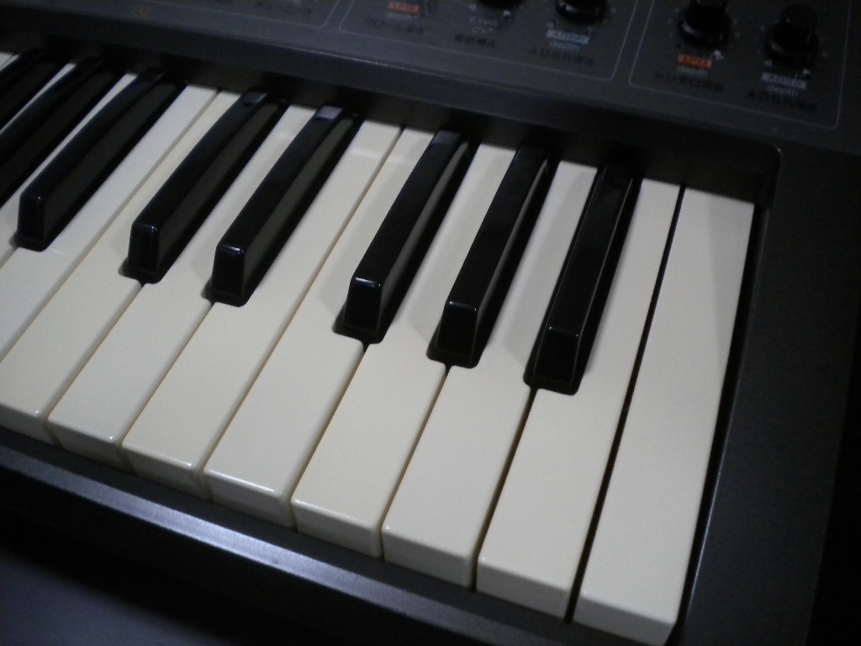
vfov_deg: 40.7
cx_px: 430
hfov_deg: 52.6
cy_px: 323
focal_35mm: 35
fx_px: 871
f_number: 3.1
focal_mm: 6.3
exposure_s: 1/46
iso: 400
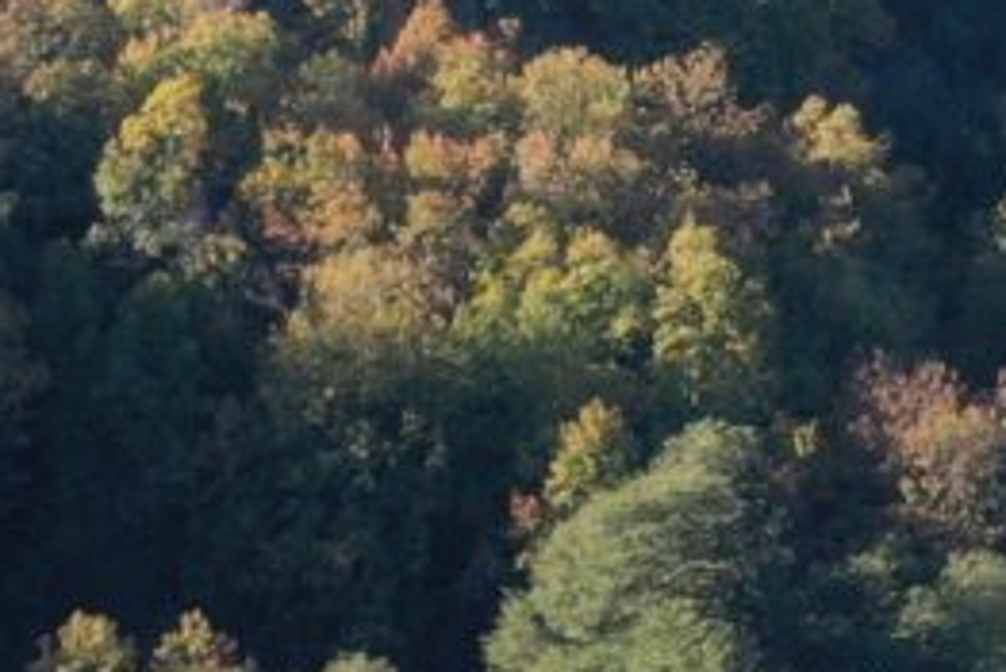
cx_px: 3041
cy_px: -1607
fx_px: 6123
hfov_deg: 8.0
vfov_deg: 5.7
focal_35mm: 219
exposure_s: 1/200
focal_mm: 10.26
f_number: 5
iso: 100
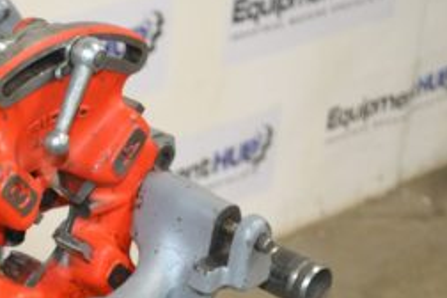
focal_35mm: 107
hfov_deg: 18.2
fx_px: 1328
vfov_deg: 12.8
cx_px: -80
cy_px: 202
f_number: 4.5
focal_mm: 30
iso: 1250
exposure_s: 1/60
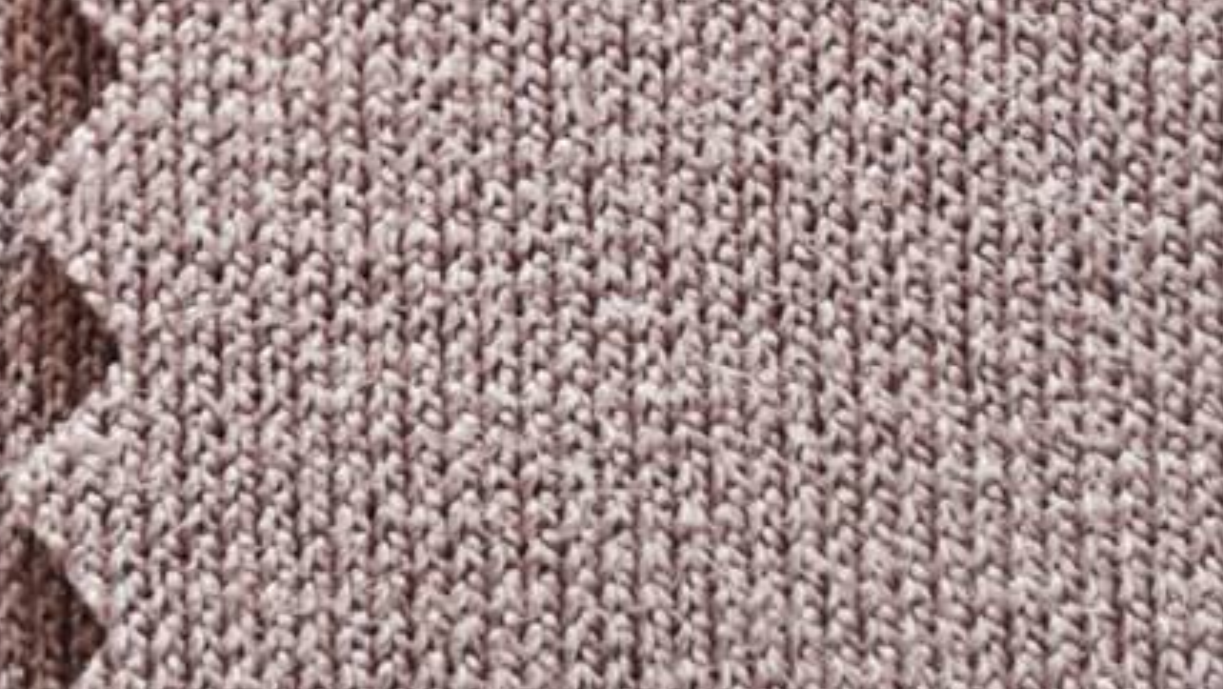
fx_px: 4282
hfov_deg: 16.1
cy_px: -572
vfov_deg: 8.8
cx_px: 229
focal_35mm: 132
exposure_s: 1/33
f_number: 1.9
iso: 160
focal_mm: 3.6
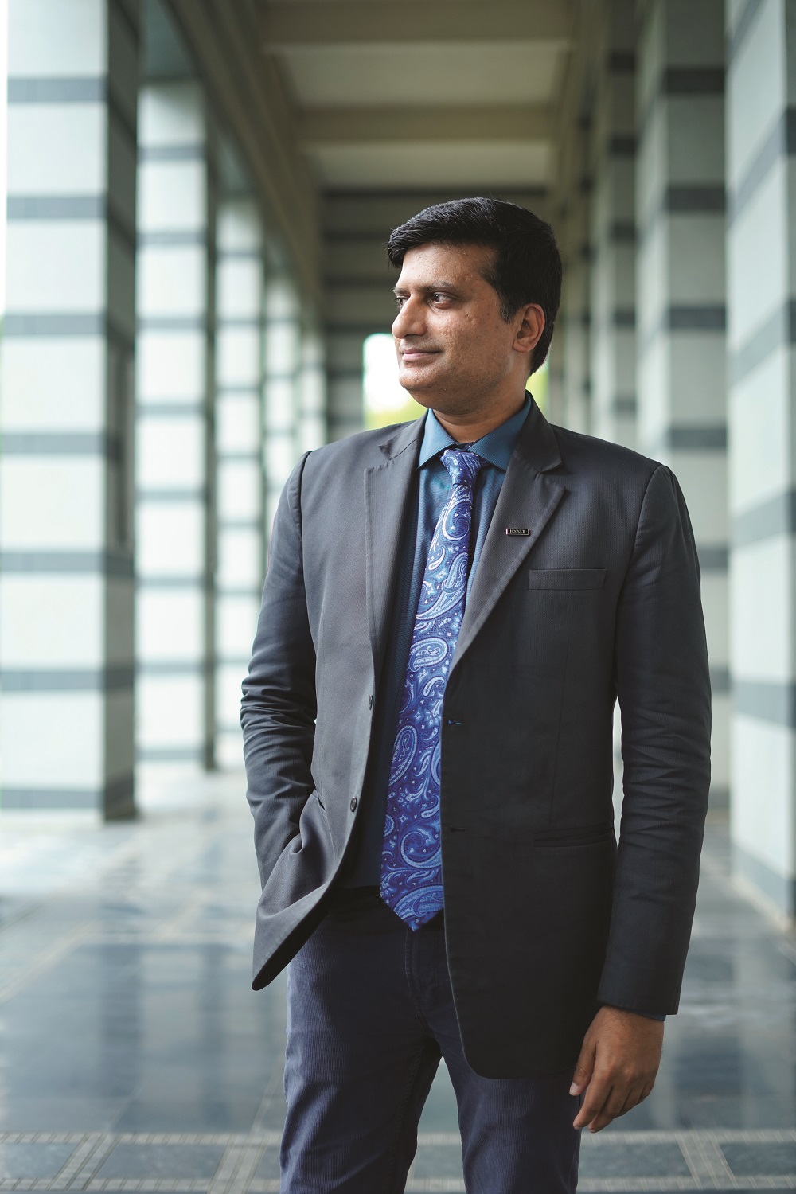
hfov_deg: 27.0
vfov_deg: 39.6
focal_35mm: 50
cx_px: 398
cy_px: 597
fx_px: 1658
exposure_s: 1/320
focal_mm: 50
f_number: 1.8
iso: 250
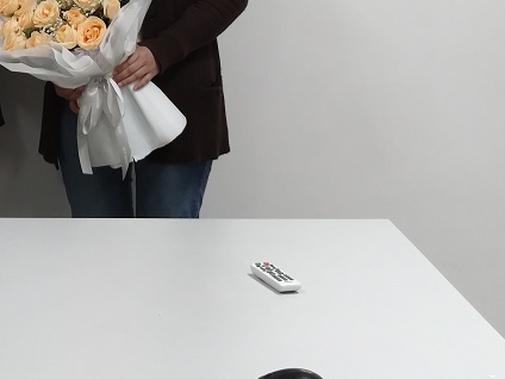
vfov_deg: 11.4
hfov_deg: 15.7
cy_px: -225
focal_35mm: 123
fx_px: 1794
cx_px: -5
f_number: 1.69
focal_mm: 6.72
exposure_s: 1/100
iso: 574
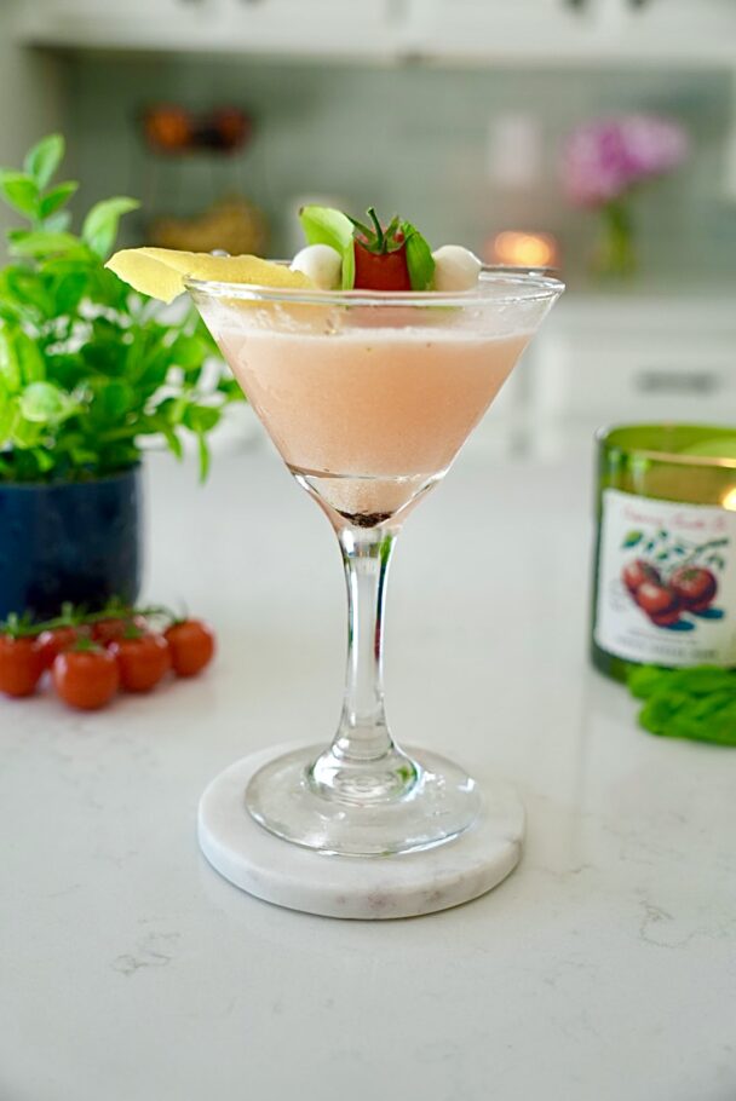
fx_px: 1203
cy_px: 550
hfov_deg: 34.0
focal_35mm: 39
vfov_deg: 49.2
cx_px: 368
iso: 500
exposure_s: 1/160
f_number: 2.8
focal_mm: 26.2
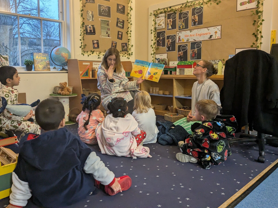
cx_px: 130
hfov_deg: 61.6
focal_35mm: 29
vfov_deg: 48.2
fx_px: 233
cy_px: 97
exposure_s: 1/99.9
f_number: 1.73
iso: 375
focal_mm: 4.38
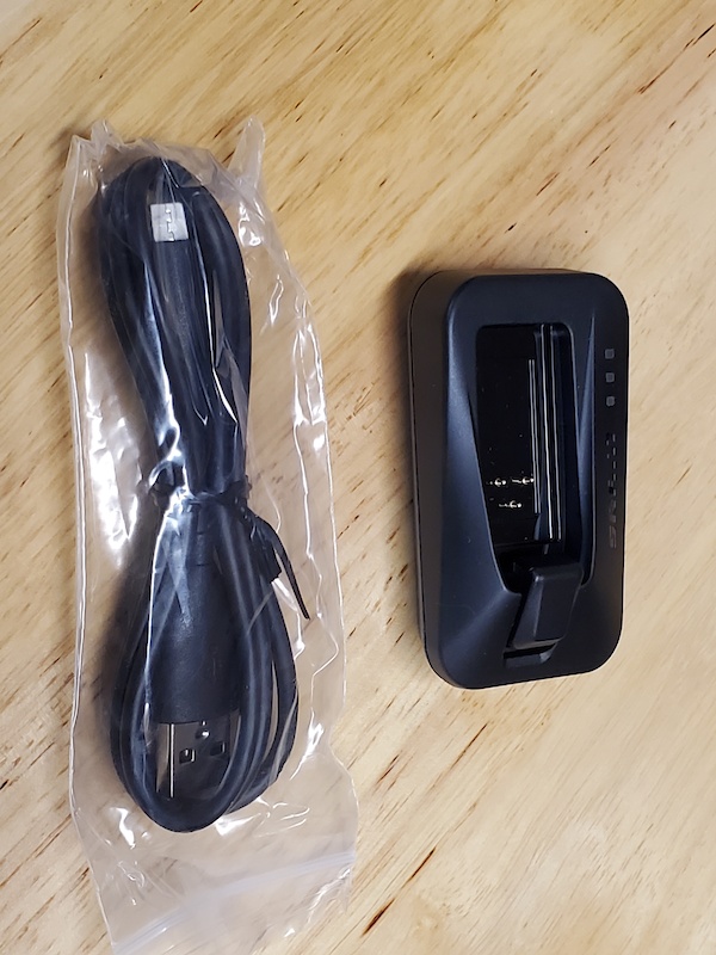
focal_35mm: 26
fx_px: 717
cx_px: 358
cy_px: 478
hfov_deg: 53.1
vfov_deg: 67.3
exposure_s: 1/40
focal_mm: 4.3
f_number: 2.4
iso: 250
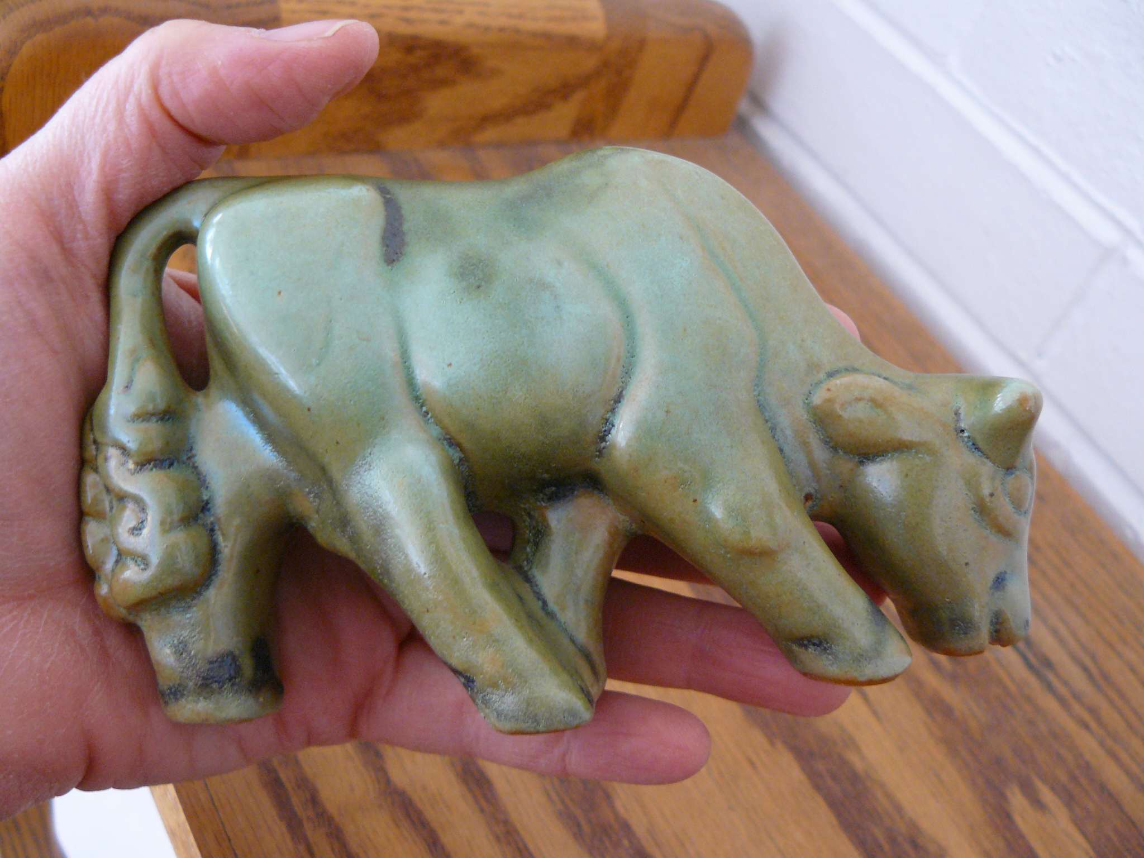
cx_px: 572
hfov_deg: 51.4
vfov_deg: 39.7
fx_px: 1190
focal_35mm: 36
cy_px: 429
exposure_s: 1/25
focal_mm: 6
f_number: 2.8
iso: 200
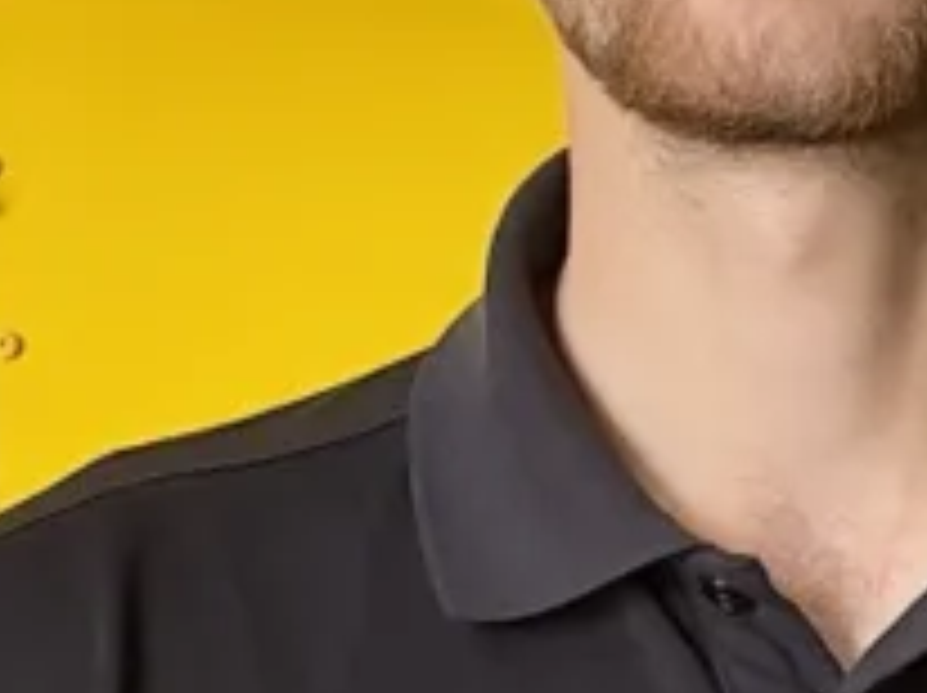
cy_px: 58
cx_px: 806
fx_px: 2595
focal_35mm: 97
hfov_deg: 19.9
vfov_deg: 15.0
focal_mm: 5.7
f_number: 1.5
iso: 50
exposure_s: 1/121
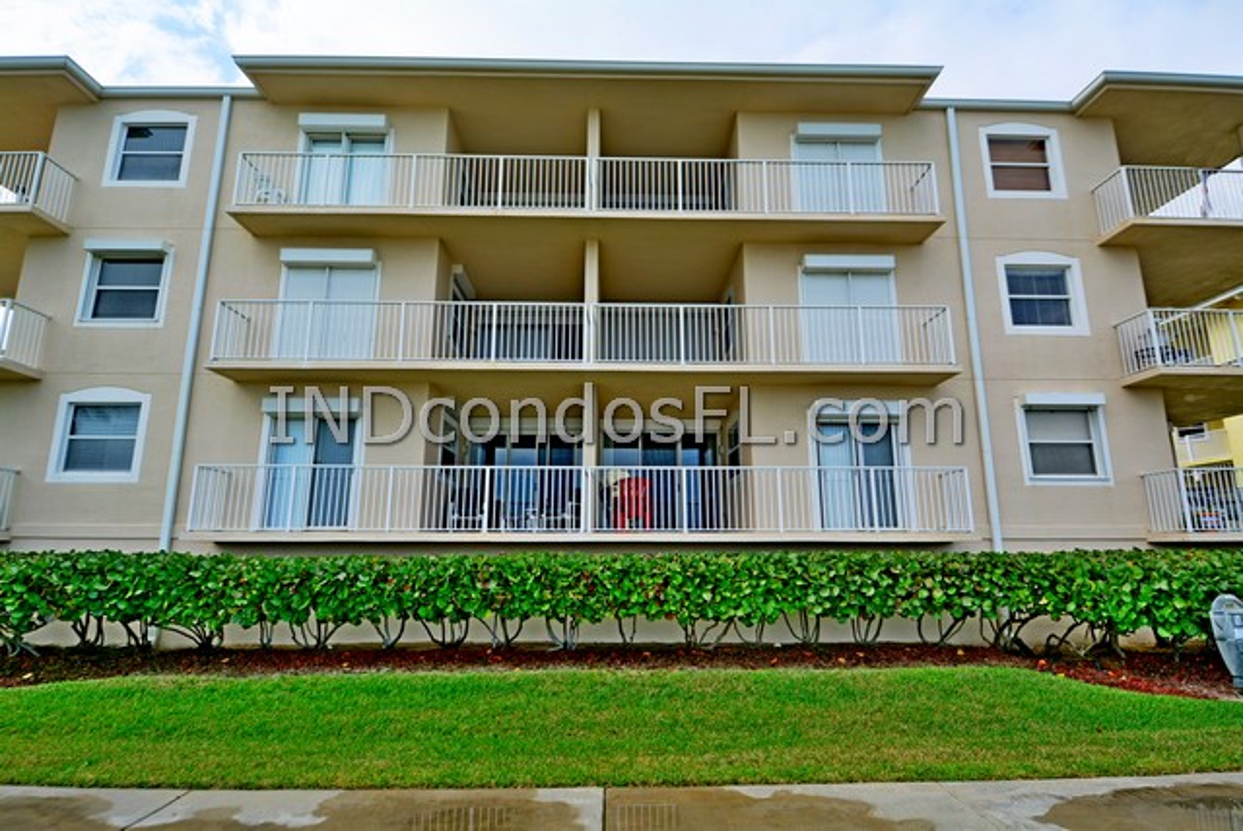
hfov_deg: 89.9
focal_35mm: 18
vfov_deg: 67.5
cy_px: 416
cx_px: 622
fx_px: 622
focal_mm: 12
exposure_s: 1/200
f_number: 7.1
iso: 100
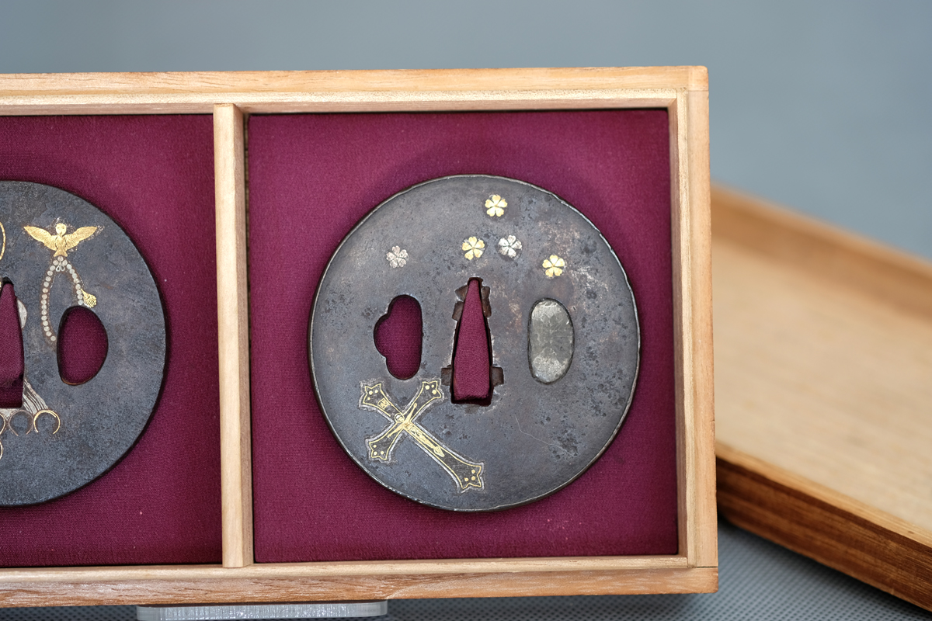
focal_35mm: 90
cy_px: 310
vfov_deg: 15.2
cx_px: 466
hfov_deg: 22.6
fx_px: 2330
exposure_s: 1/15
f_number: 2.8
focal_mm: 60
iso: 100
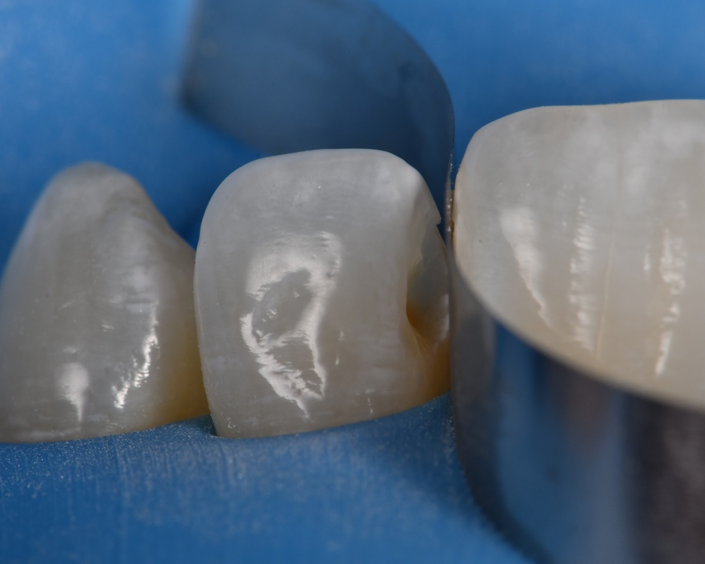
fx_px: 3714
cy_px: 283
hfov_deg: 10.8
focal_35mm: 178
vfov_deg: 8.7
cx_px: 386
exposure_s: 1/160
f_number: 32
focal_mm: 105
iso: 200
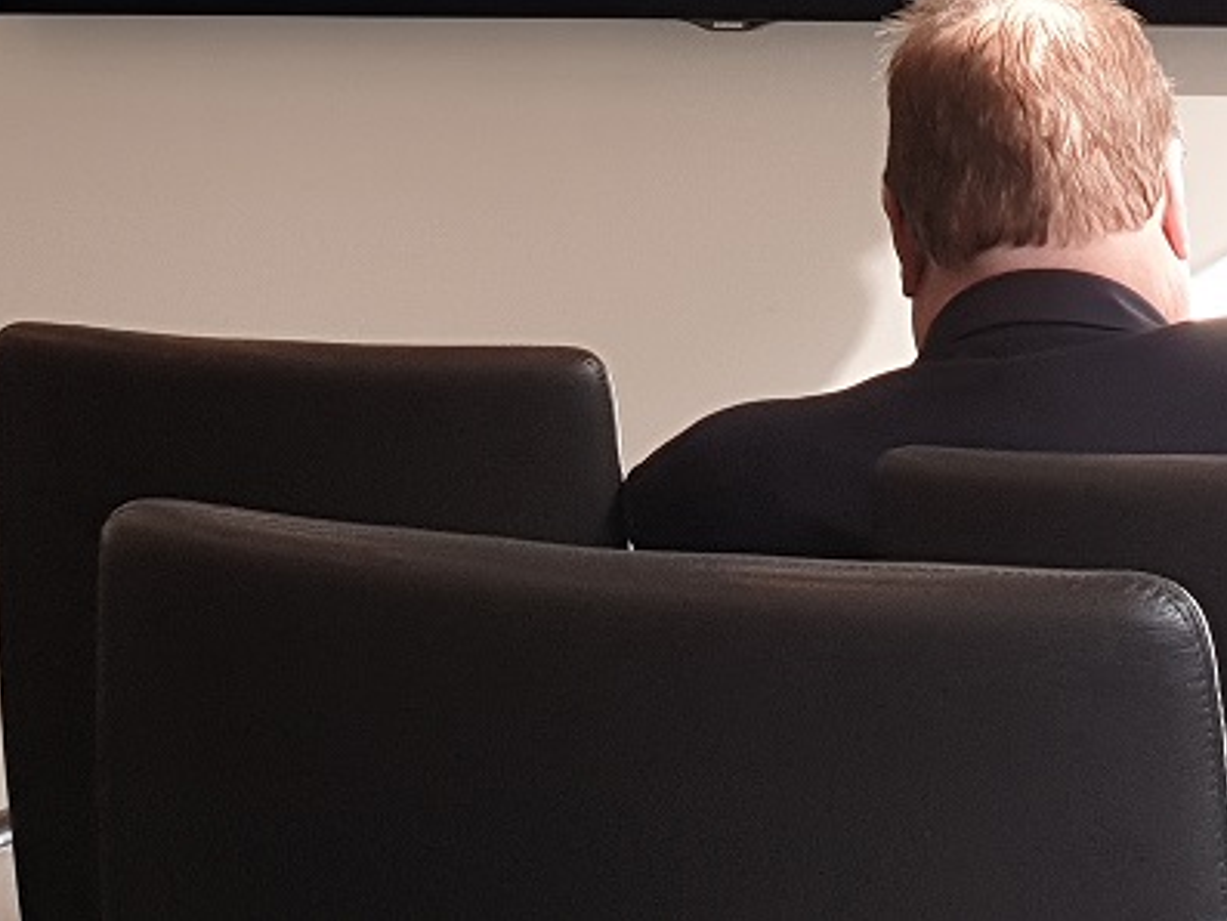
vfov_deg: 20.5
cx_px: 597
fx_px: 2340
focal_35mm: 66
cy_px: -244
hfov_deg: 29.4
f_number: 2.4
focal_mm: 4.3
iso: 50
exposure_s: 1/100
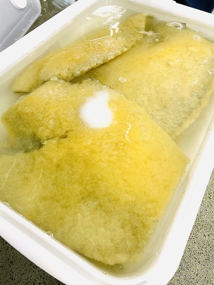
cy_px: 142
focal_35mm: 26
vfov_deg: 67.3
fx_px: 214
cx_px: 107
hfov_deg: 53.1
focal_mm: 4.2
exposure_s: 1/50
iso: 100
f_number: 1.6
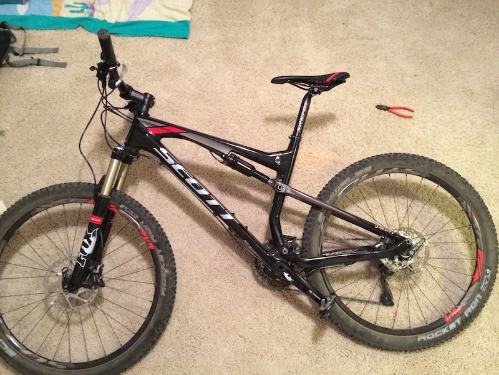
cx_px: 250
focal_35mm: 30
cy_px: 188
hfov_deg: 60.0
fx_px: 432
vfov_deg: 46.8
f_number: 2.2
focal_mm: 4.12
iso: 400
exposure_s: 1/15
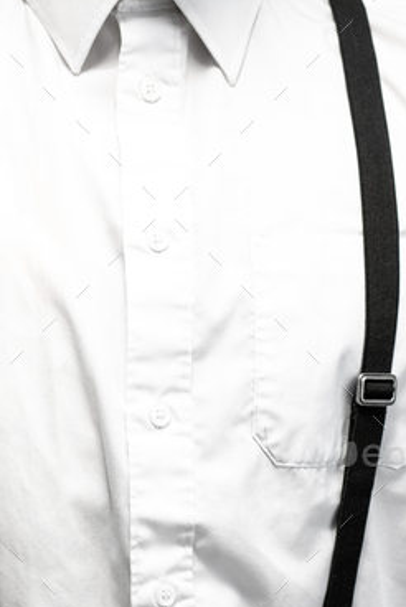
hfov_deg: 6.7
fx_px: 3444
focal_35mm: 204
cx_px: 157
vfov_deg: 10.0
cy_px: -53
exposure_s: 1/200
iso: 125
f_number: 4
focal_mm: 85
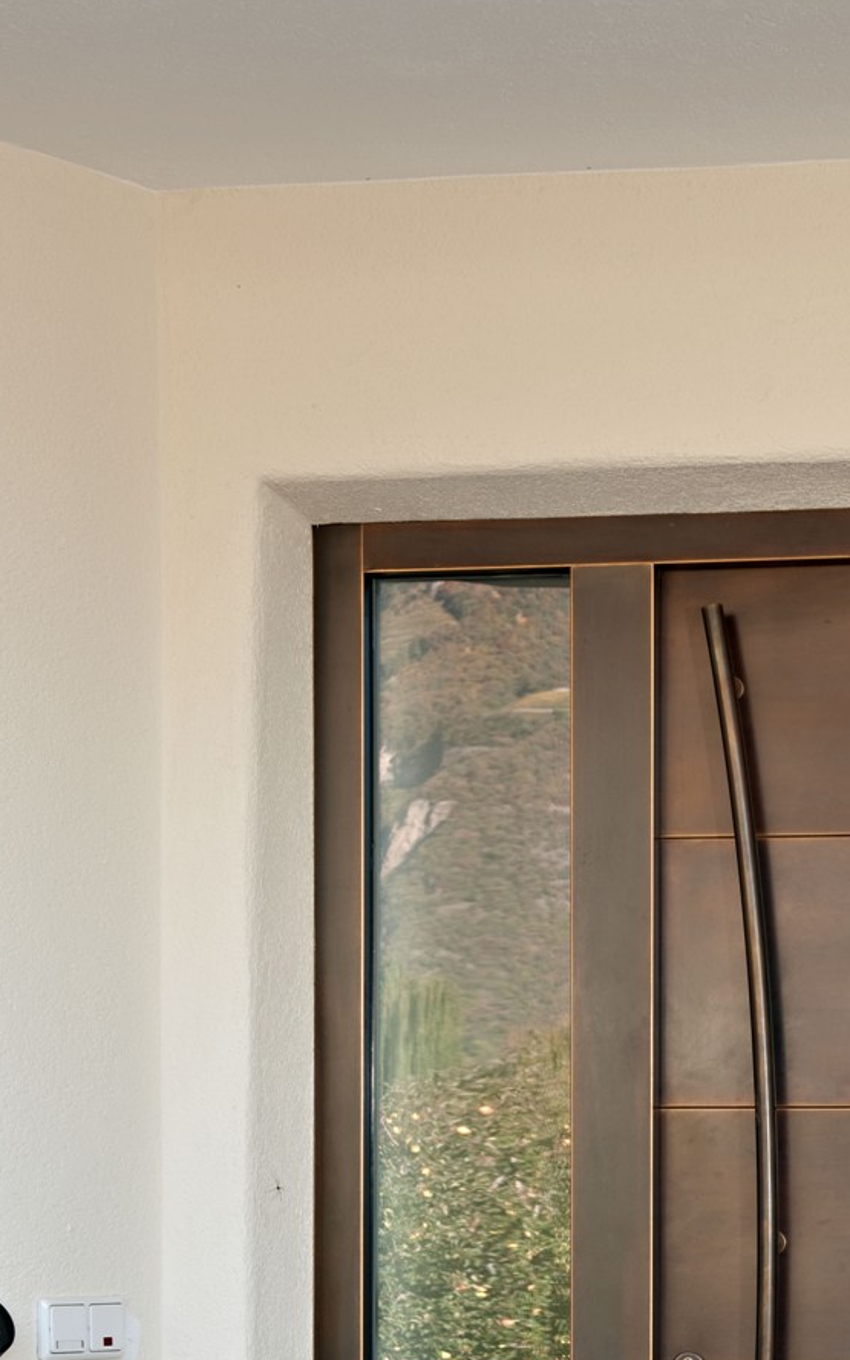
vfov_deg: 20.4
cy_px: 1173
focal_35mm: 100
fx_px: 3706
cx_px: 726
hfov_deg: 13.0
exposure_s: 1/8
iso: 100
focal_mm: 48
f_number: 11
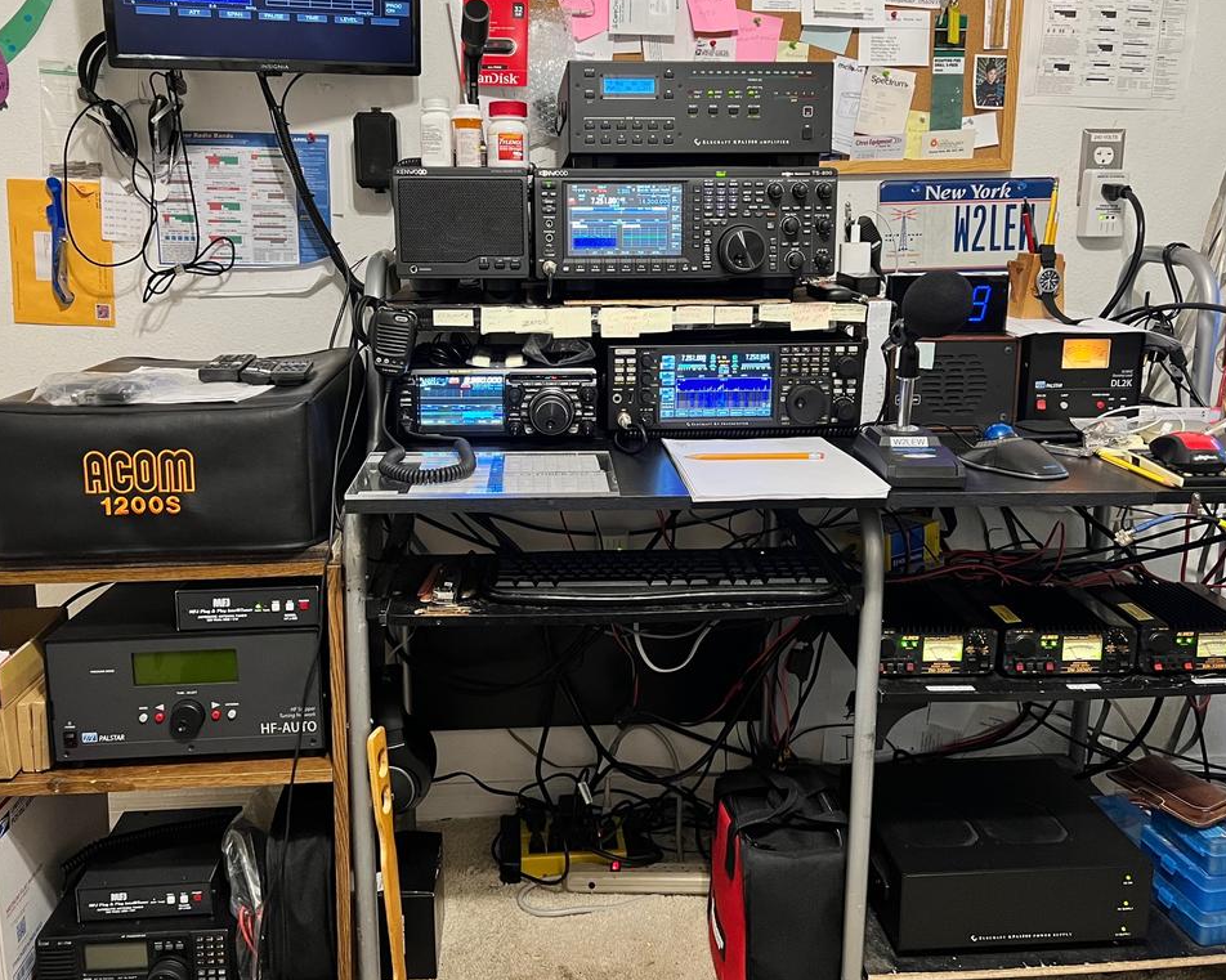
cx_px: 603
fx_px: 1161
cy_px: 429
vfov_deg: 45.7
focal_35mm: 32
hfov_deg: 55.7
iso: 400
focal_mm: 5.7
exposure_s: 1/60
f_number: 1.5
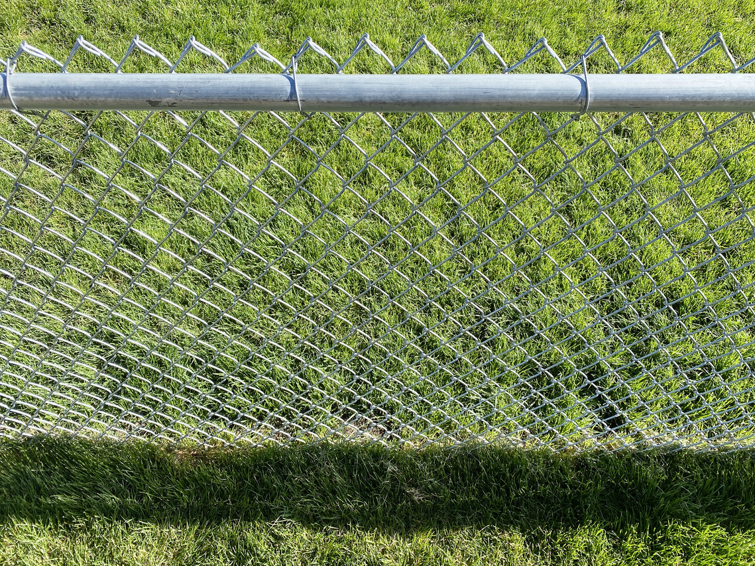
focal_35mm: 27
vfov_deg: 51.3
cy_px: 287
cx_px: 380
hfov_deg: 65.3
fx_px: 589
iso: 32
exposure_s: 1/973
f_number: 1.8
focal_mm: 4.25
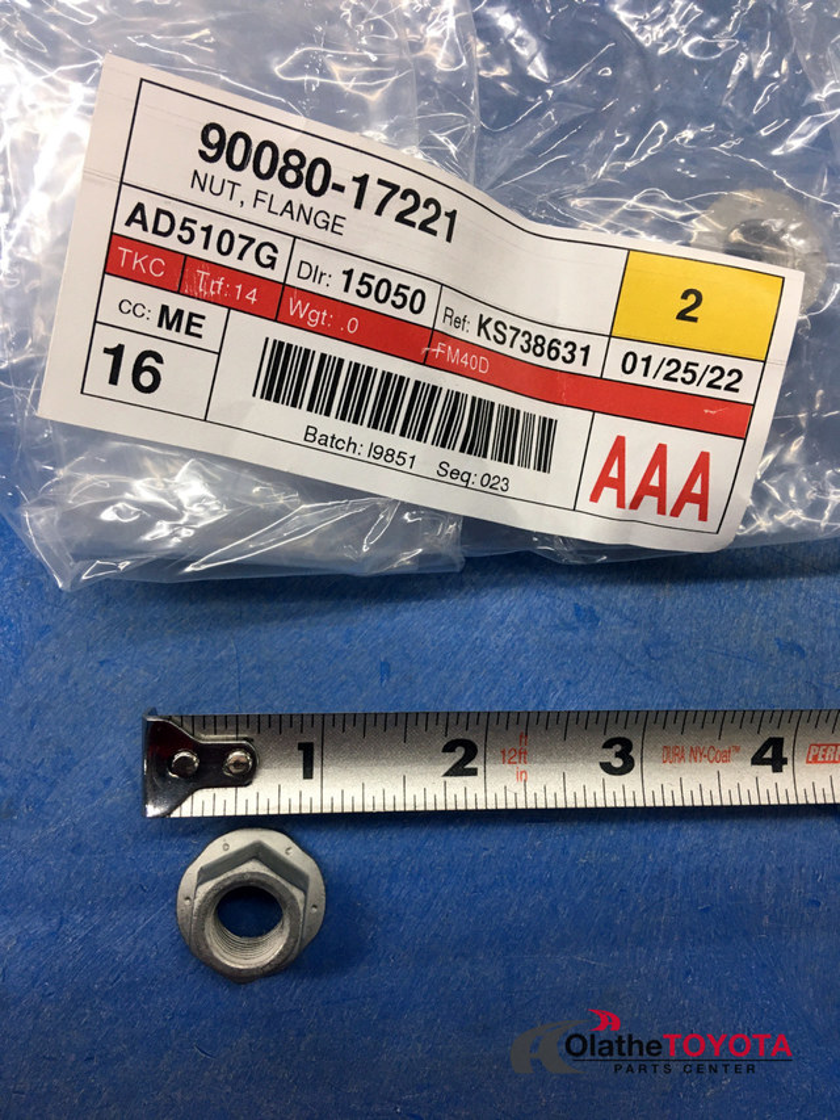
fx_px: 938
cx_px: 420
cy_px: 560
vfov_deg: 61.7
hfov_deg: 48.2
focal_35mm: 29
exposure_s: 1/30
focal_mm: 4.15
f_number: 2.2
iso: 40
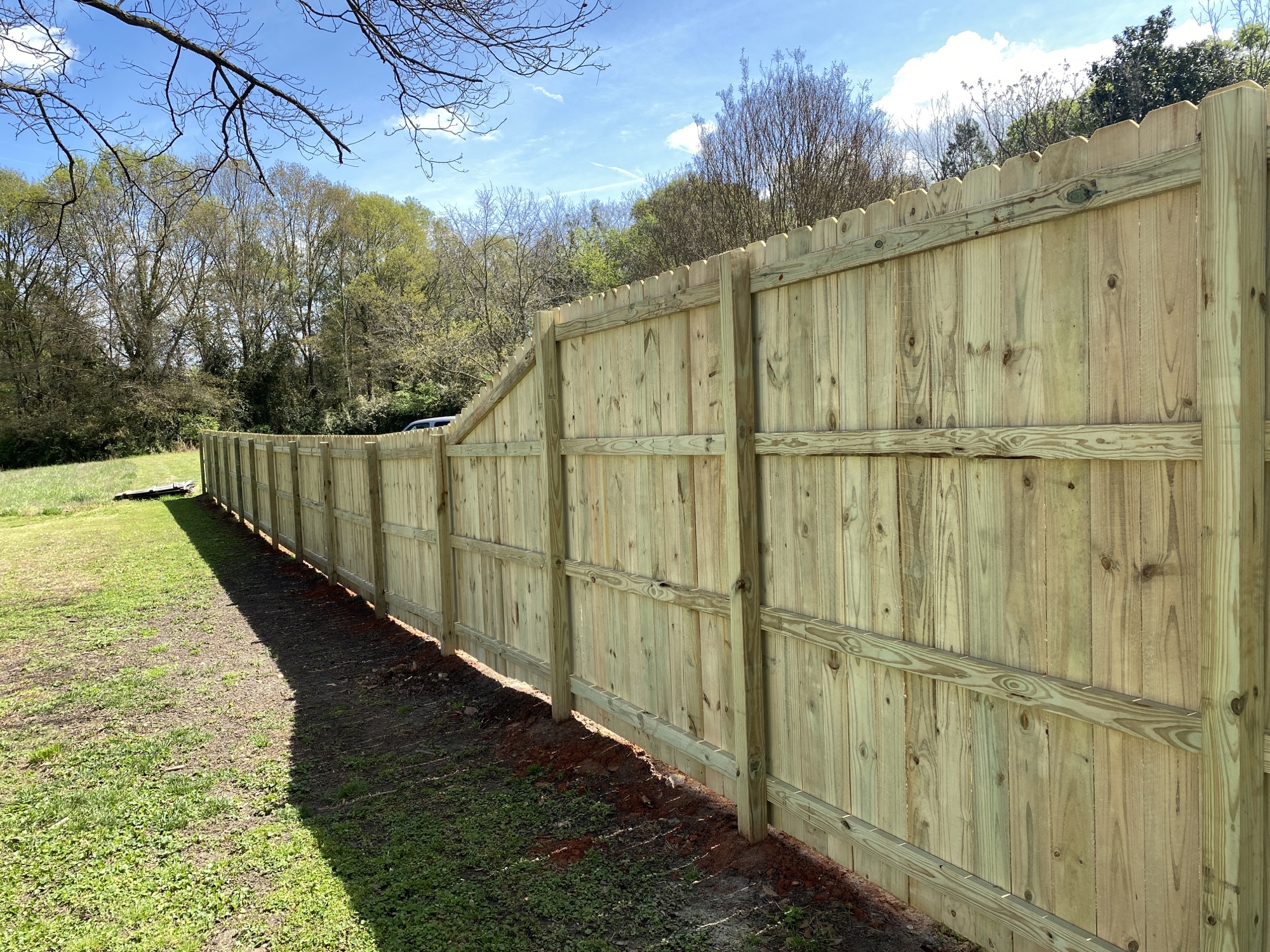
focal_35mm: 26
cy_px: 476
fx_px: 954
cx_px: 635
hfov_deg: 67.3
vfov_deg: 53.1
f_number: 1.8
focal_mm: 4.25
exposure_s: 1/1565
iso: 32
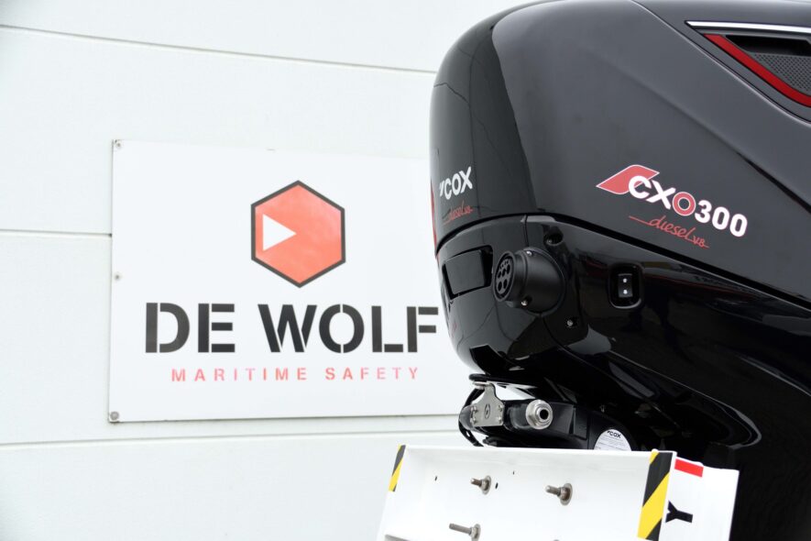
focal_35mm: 46
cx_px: 406
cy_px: 270
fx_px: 1036
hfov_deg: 42.7
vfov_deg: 29.2
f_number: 4.5
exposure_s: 1/320
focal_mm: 31
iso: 640
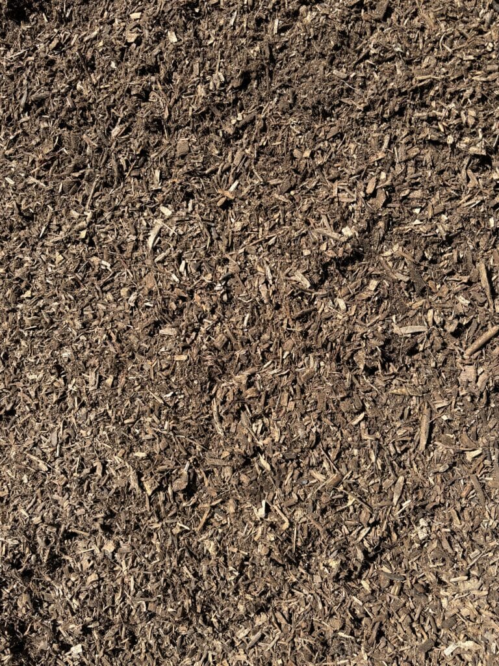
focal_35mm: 26
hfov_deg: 53.1
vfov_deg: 67.3
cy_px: 333
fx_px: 500
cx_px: 250
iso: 50
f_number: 1.6
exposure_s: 1/1499
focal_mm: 5.96
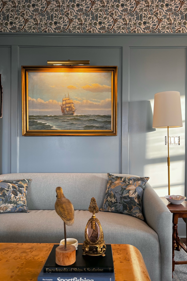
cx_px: 100
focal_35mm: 28
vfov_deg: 65.5
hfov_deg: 46.4
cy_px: 145
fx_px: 218
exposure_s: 1/121
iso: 64
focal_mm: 5.7
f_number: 1.5
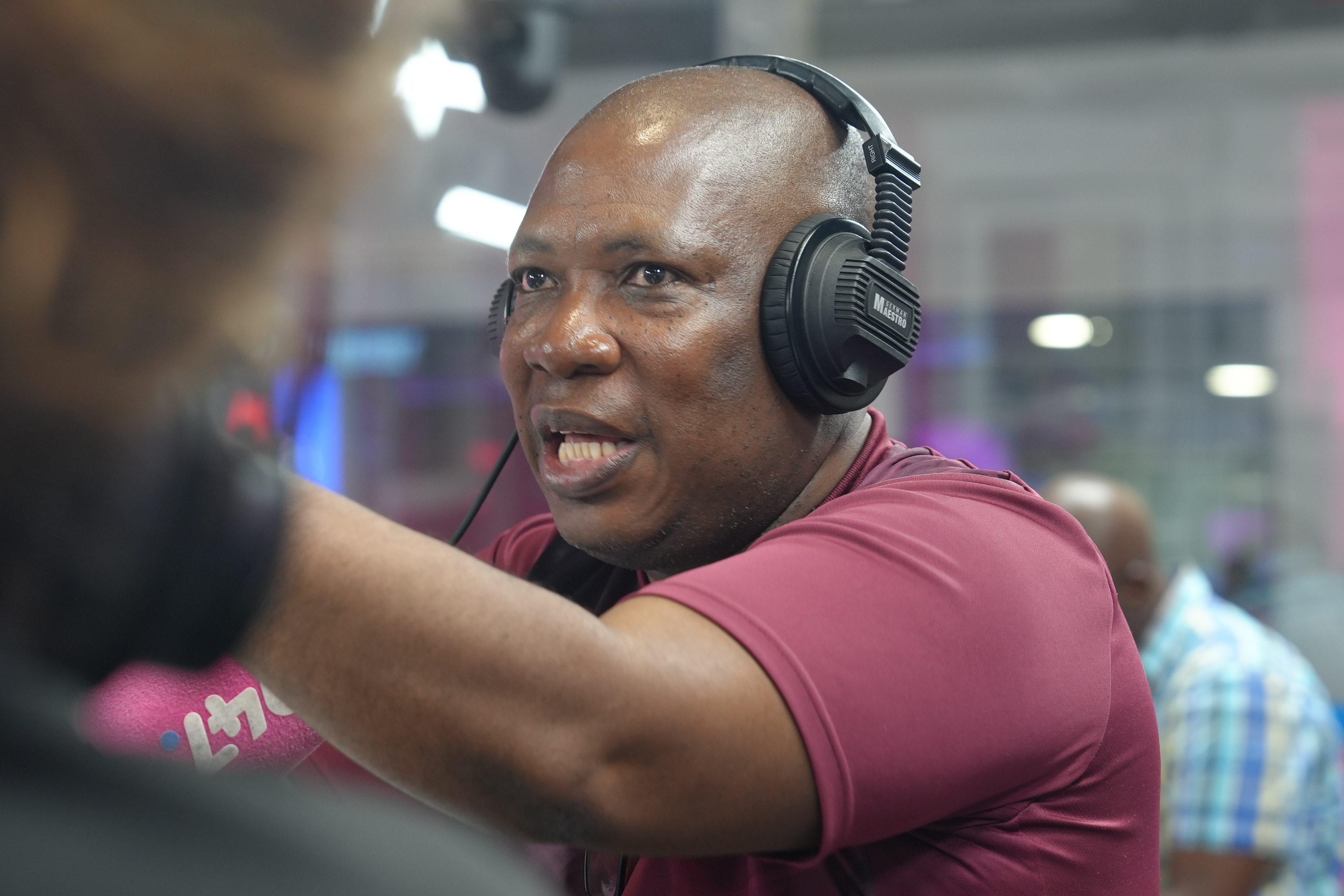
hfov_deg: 19.5
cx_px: 672
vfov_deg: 13.0
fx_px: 3920
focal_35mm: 105
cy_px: 448
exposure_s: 1/160
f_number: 4
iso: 1000
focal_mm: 70
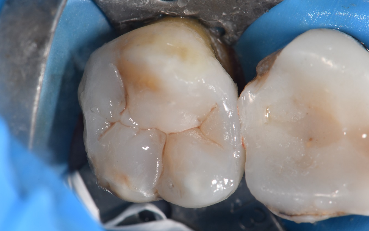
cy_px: 116
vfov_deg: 8.1
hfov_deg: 13.0
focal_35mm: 161
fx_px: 1619
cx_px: 184
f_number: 32
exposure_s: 1/200
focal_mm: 105
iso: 200
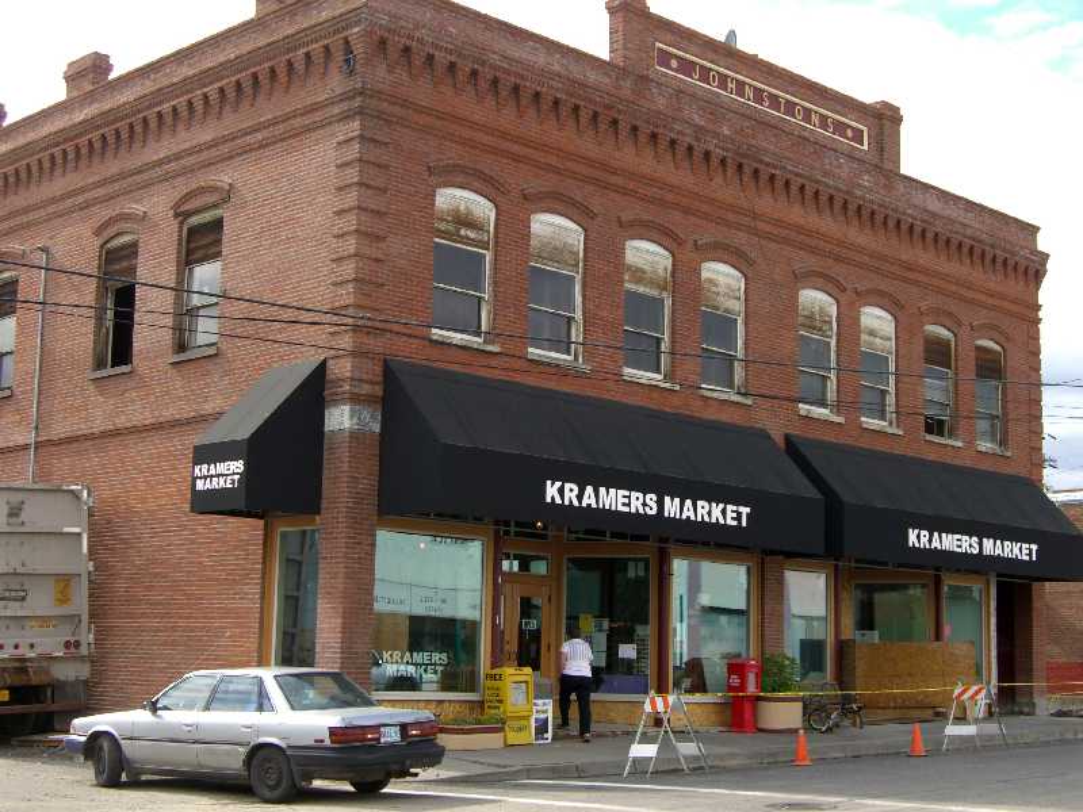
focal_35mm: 55
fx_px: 1721
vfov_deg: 26.6
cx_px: 542
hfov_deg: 34.9
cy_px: 406
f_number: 3.4
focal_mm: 11.5
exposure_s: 1/320
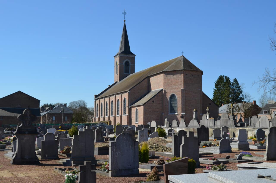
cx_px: 138
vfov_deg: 28.0
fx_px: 367
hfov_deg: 41.2
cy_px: 92
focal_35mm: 48
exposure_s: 1/250
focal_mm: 32
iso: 110
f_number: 8
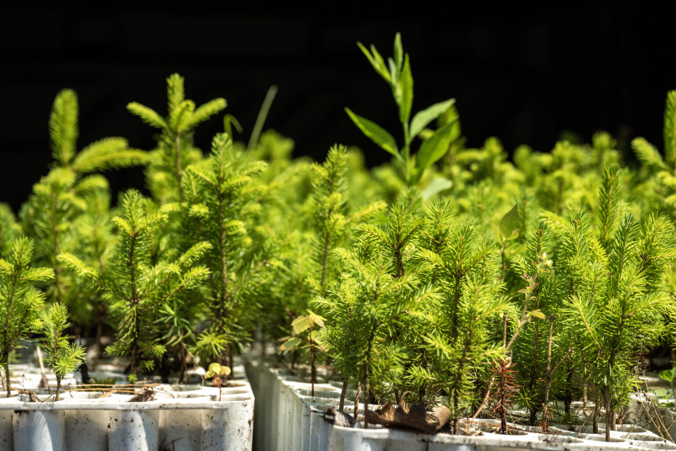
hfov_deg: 17.1
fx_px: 2253
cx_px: 338
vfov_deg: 11.4
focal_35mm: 120
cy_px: 226
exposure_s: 1/5000
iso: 800
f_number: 5.6
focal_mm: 120
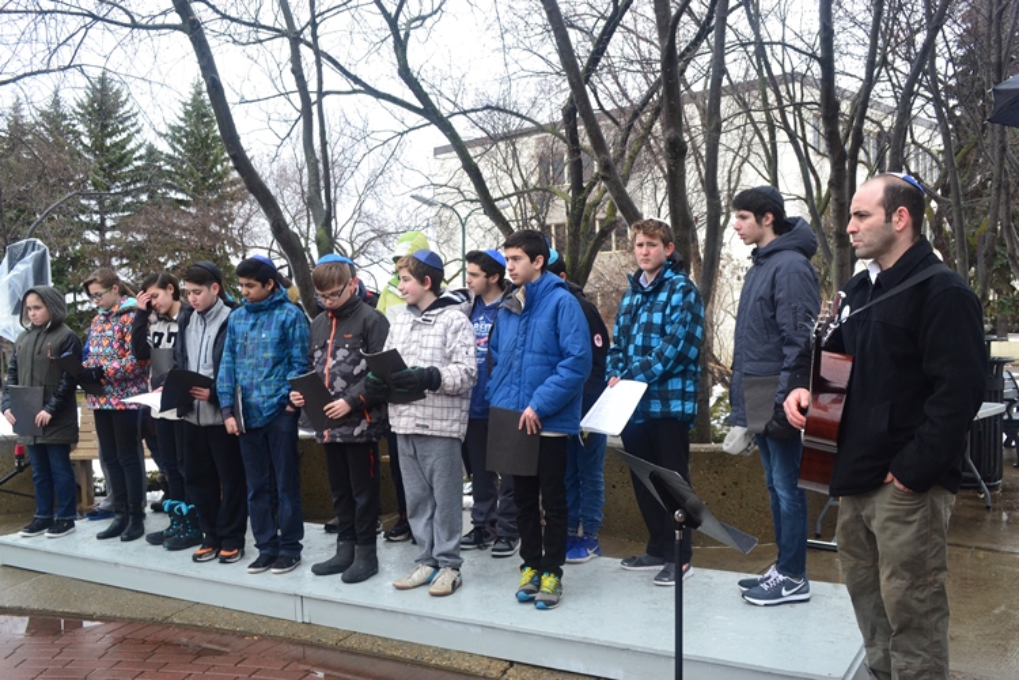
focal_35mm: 33
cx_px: 510
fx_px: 934
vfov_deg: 40.0
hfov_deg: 57.2
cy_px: 340
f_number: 9
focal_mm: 22
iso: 400
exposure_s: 1/125
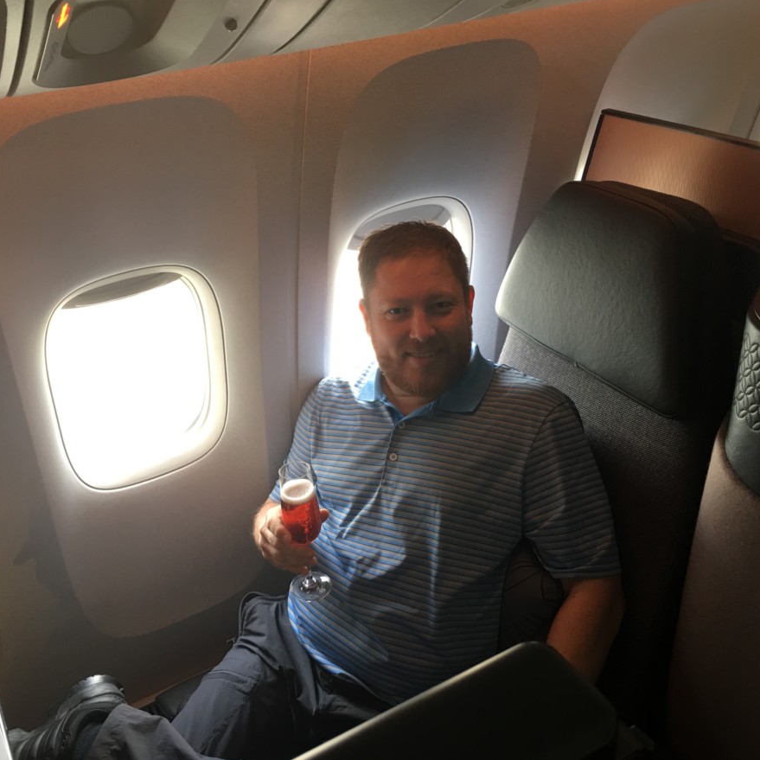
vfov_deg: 47.2
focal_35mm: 35
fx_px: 869
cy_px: 373
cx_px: 333
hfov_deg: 47.1
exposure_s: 1/17
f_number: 2.2
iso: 40
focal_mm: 4.15
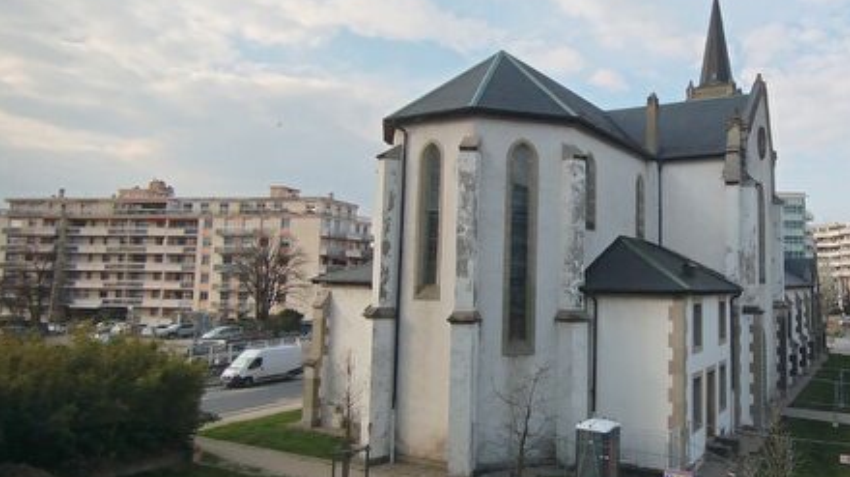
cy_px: 235
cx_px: 607
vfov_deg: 44.3
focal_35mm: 26
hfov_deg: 68.6
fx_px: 586
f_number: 2.2
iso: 50
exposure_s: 1/604
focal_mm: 1.65
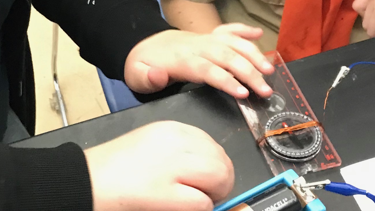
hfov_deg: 22.1
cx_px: 60
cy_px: -63
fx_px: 944
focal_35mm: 95
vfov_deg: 12.4
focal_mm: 3.99
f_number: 1.8
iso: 100
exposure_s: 1/8
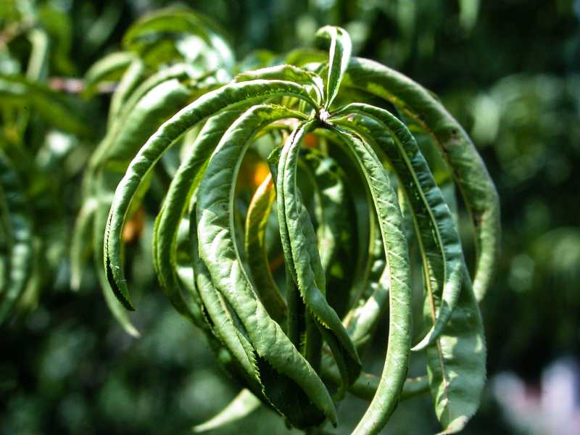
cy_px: 218
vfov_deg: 17.8
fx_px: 1391
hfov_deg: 23.6
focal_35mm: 83
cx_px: 290
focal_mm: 17.3
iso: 100
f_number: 4.6
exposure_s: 1/143
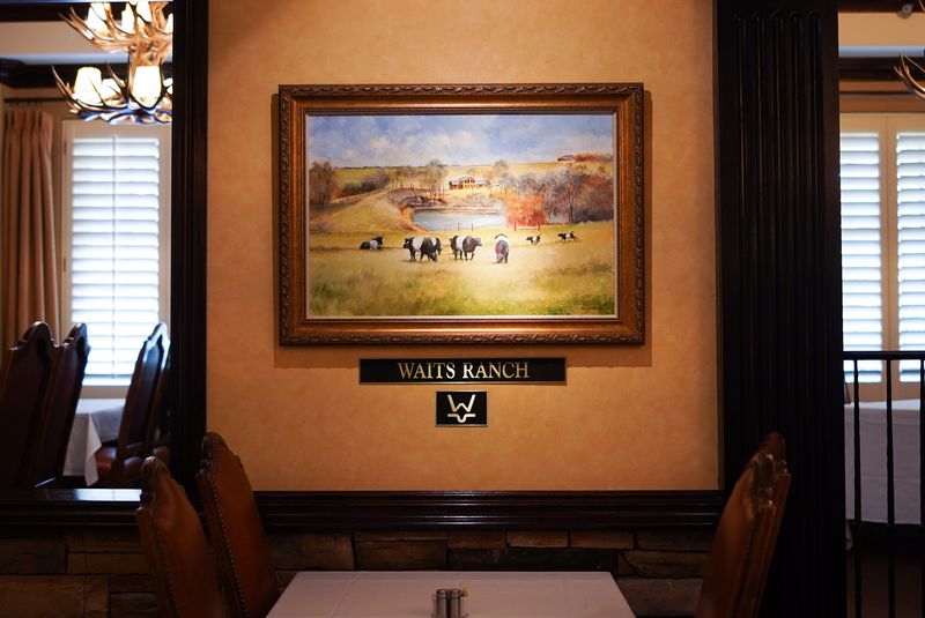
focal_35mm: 52
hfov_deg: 38.2
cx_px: 462
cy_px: 309
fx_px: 1337
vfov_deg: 26.0
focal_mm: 35
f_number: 1.8
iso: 500
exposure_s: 1/100
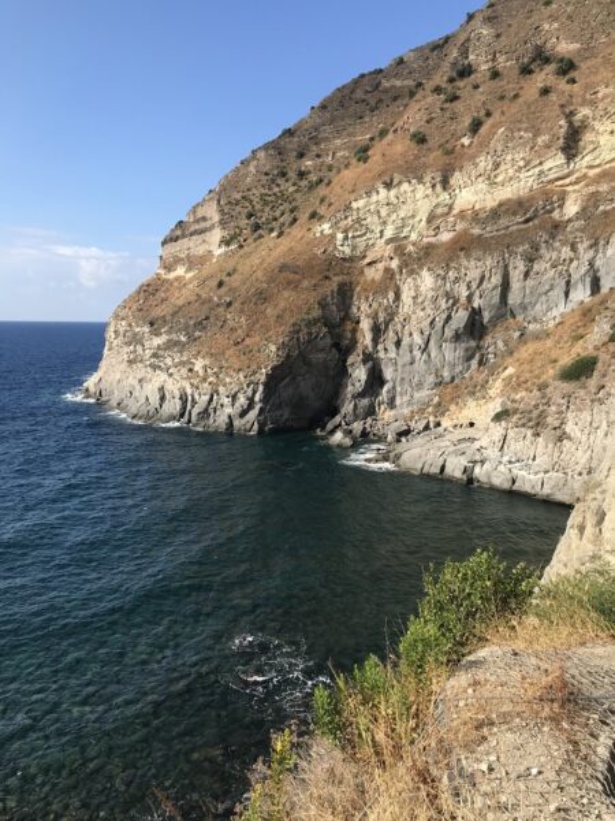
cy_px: 410
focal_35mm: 28
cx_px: 308
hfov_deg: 49.7
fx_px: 663
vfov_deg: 63.4
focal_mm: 3.99
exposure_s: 1/1742
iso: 20
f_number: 1.8
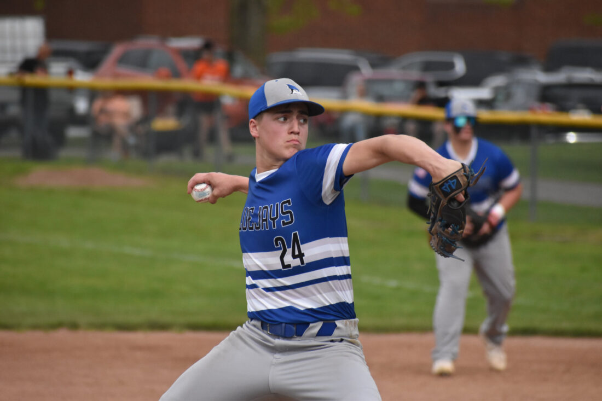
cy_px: 200
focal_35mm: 450
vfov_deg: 3.1
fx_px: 7523
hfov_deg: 4.6
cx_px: 301
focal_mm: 300
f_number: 6.3
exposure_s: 1/4000
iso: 1800
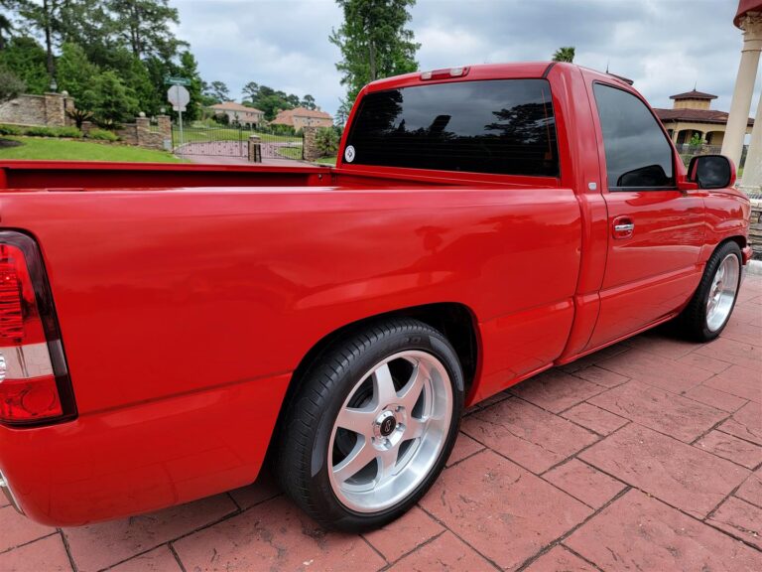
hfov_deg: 71.6
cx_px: 381
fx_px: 528
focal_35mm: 24
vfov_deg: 56.8
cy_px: 286
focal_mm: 6.7
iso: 16
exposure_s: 1/457
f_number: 1.8
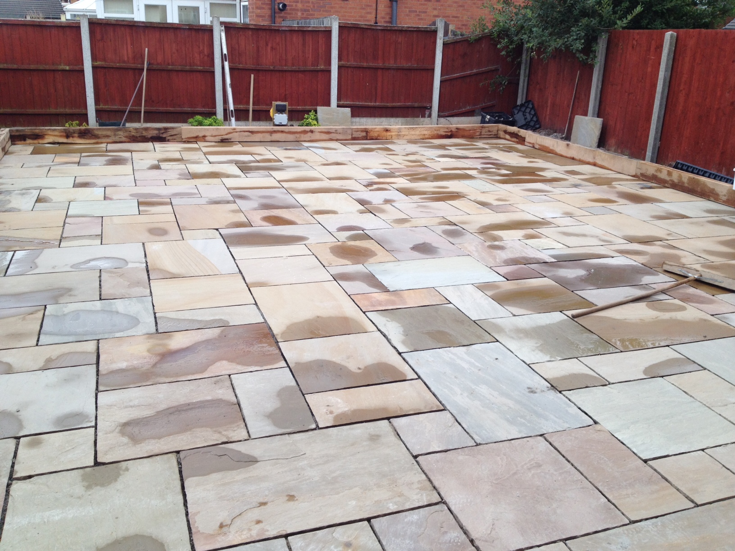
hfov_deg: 52.6
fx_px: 743
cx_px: 368
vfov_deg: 40.7
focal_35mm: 35
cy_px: 276
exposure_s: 1/189
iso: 64
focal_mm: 4.28
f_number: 2.4
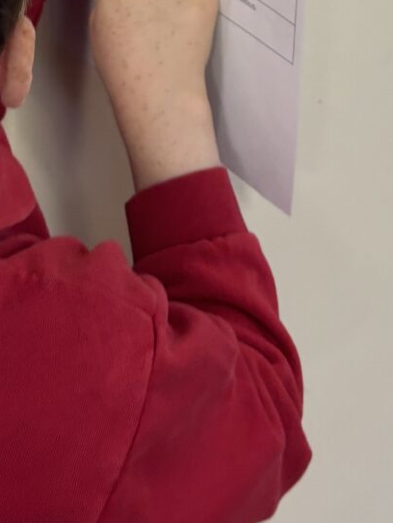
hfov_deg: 15.0
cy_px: -303
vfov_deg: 17.6
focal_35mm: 98
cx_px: 95
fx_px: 1482
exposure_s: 1/46
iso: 100
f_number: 1.6
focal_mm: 5.96
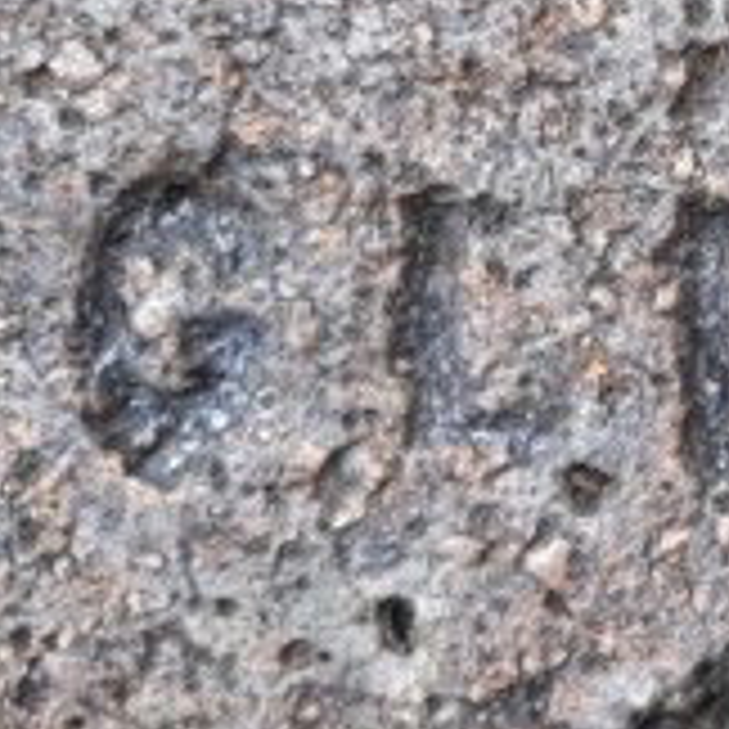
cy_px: 68
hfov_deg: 14.1
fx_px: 2811
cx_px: 968
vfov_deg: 14.6
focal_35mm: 118
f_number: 1.7
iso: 40
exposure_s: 1/148
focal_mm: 3.71
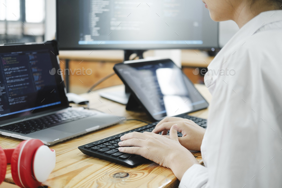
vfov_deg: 25.5
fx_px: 415
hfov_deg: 37.5
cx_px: 141
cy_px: 94
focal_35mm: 53
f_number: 2
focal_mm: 35
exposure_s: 1/80
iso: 250
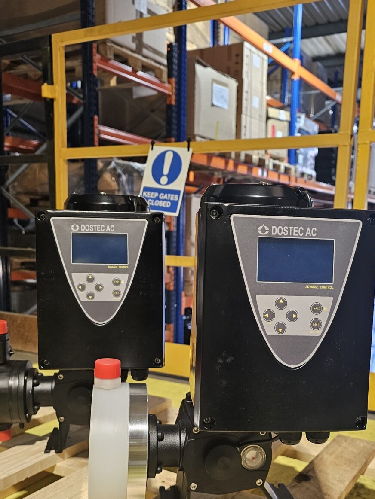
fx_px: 549
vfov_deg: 48.1
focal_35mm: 38
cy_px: 337
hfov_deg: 37.7
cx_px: 206
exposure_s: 1/100
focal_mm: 6.3
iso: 250
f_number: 1.7
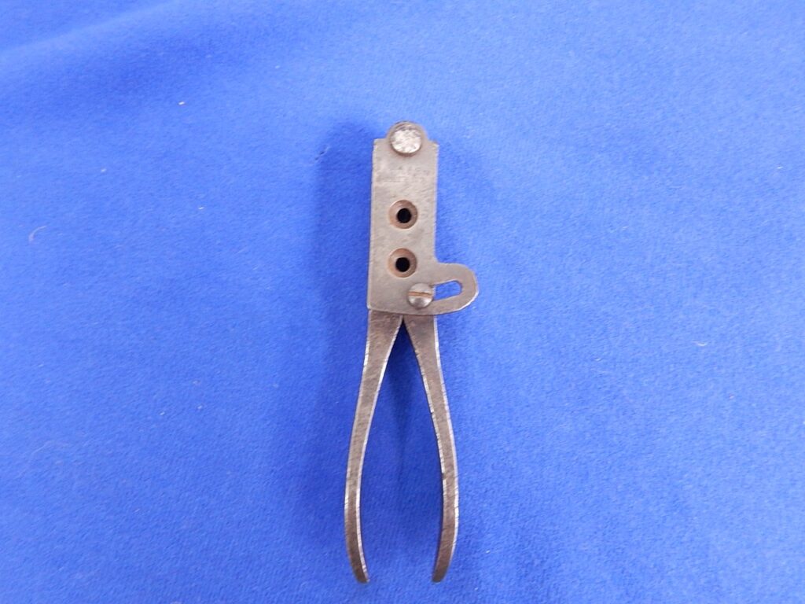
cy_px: 302
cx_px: 402
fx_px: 581
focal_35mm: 25
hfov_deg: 69.4
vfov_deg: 54.9
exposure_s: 1/8
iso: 450
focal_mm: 4.5
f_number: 3.1
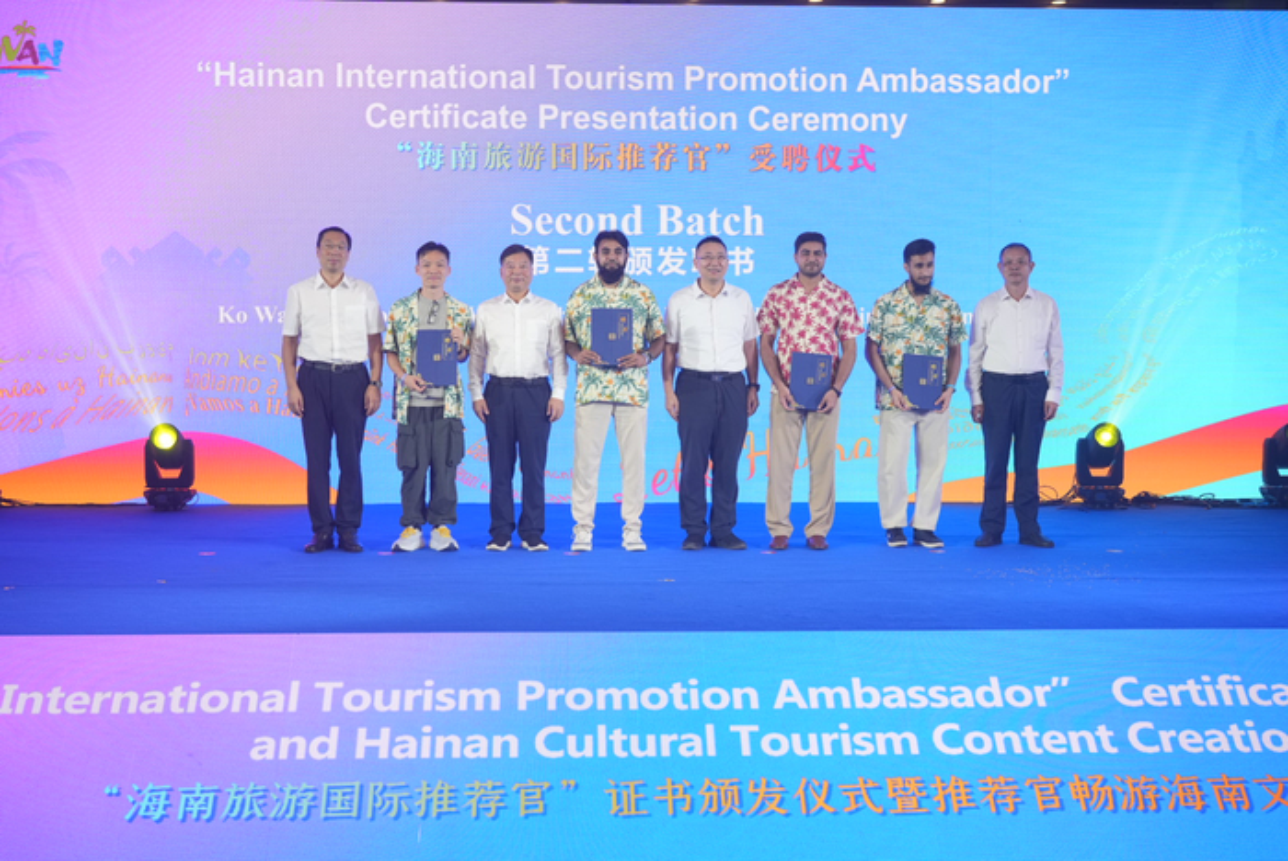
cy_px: 430
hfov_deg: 39.6
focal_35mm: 50
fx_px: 1790
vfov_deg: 27.0
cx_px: 644
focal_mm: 50
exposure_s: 1/160
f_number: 5.6
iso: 800
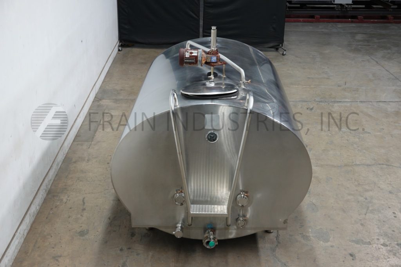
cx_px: 200
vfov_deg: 27.0
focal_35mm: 50
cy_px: 134
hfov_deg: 39.6
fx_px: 557
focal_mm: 19.03
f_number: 4
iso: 250
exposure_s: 1/50
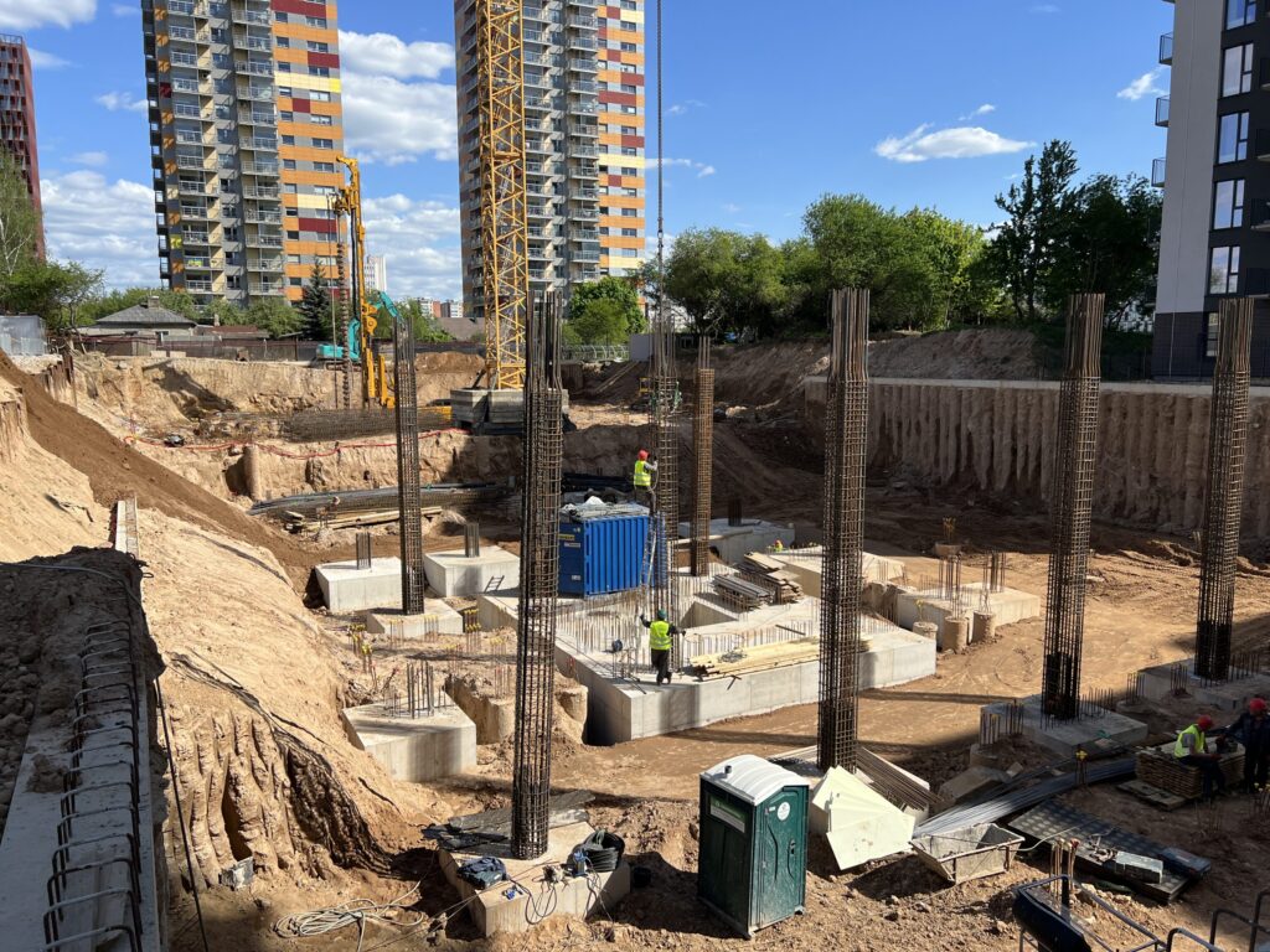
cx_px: 635
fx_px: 954
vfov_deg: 53.1
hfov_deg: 67.3
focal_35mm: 26
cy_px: 476
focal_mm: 5.7
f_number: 1.5
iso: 50
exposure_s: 1/3571
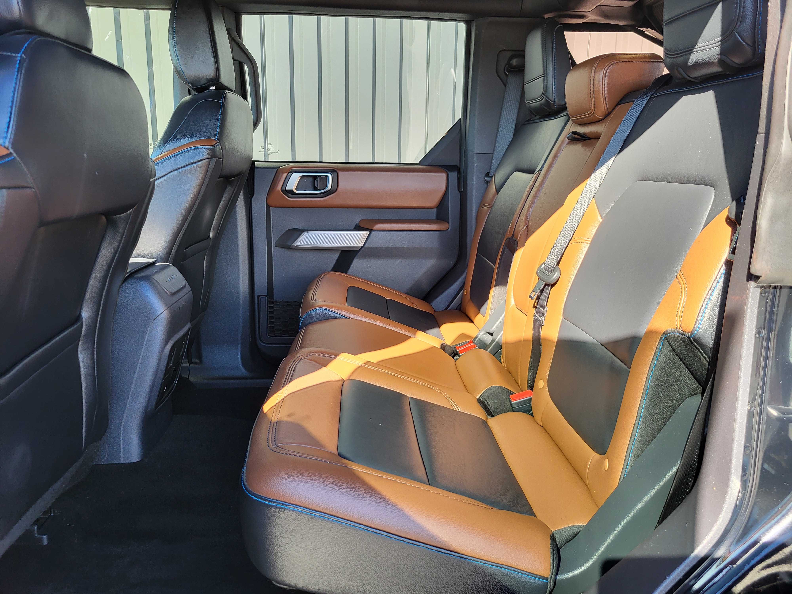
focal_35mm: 26
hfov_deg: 67.3
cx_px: 396
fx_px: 595
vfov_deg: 53.1
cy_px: 297
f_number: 1.8
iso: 64
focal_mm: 5.4
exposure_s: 1/120
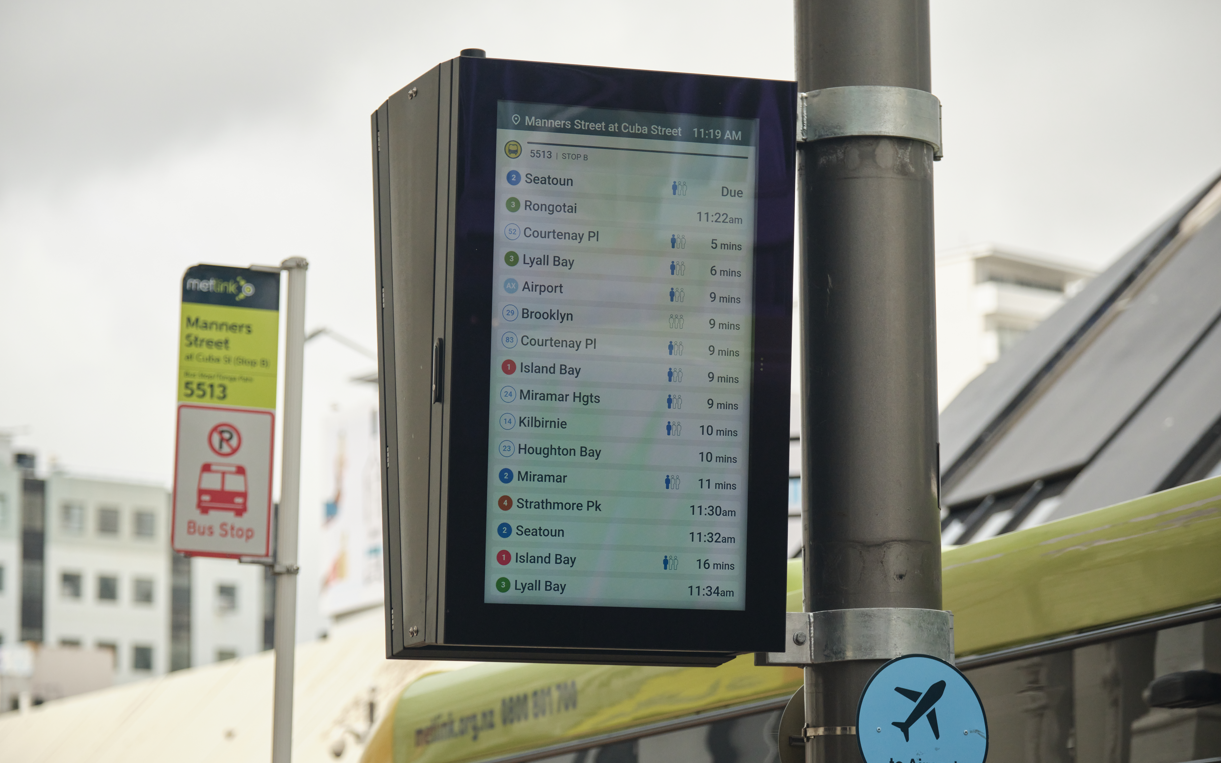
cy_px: 389
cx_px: 609
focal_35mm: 119
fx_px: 3960
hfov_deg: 17.5
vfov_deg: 11.0
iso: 500
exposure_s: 1/125
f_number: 3.2
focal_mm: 77.3
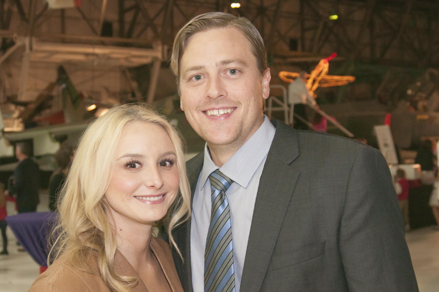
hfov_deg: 37.9
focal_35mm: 52
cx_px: 220
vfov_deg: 25.7
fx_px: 639
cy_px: 146
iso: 400
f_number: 5.6
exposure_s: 1/60
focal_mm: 35
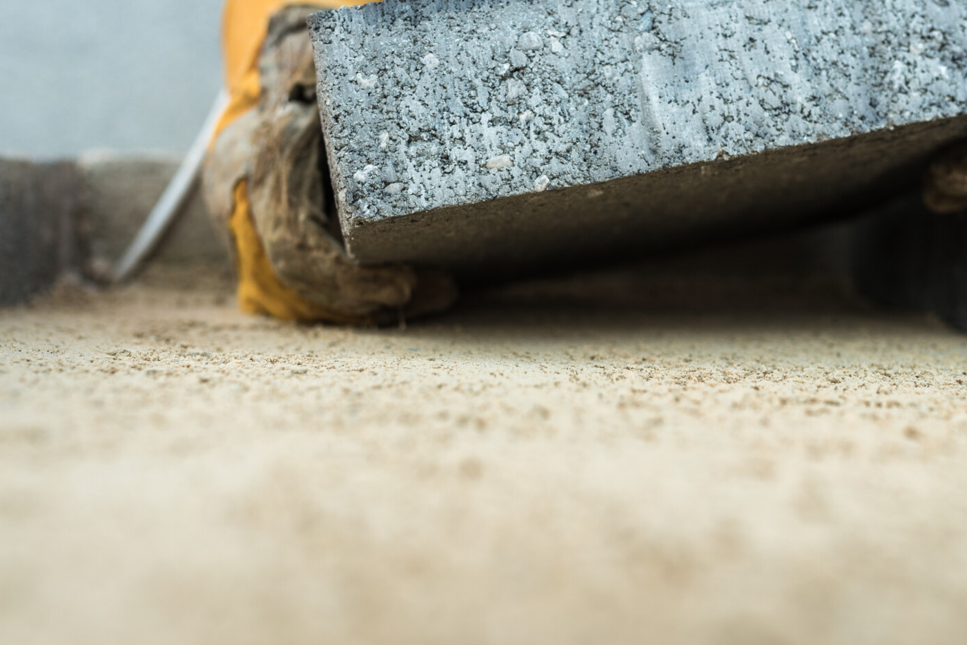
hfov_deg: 41.0
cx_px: 566
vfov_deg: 28.0
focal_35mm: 48
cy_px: 242
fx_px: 1289
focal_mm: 35
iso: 100
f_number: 3.5
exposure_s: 1/1.25
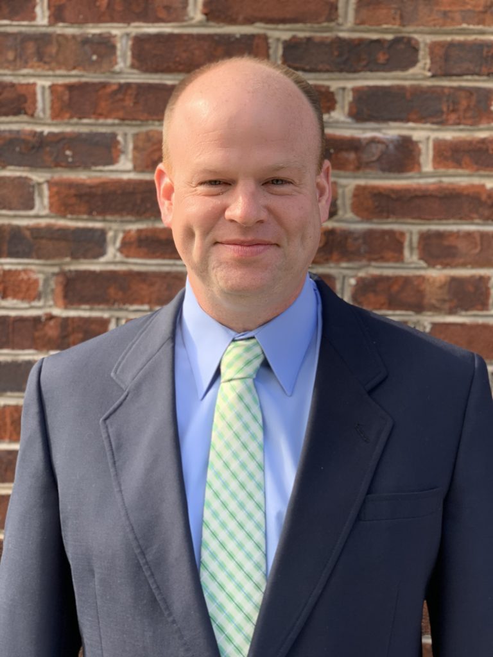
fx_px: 987
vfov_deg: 36.8
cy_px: 328
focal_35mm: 52
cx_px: 246
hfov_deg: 28.0
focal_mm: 6
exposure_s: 1/167
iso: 16
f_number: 2.4
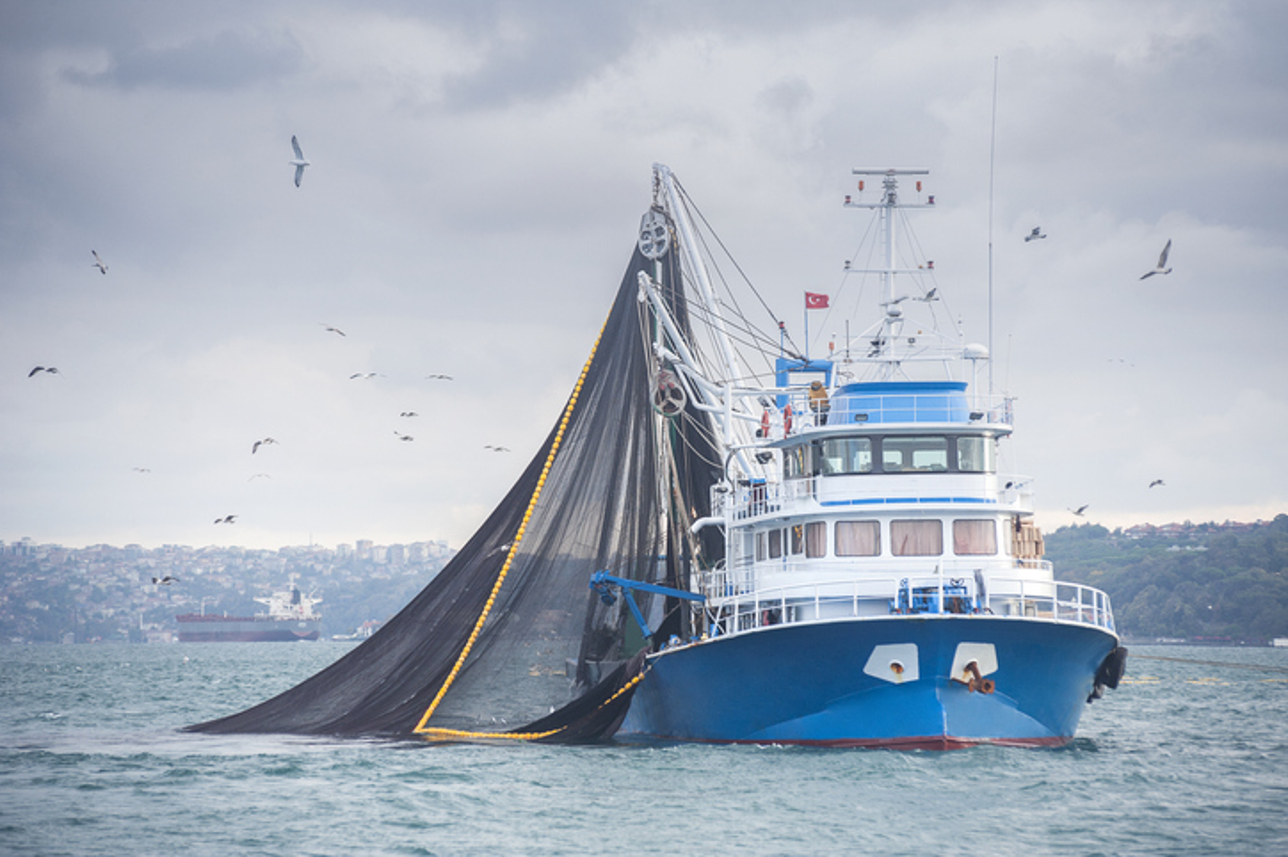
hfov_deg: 13.7
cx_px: 644
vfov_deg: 9.1
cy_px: 428
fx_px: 5364
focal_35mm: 150
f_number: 5.6
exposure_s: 1/160
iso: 250
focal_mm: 150
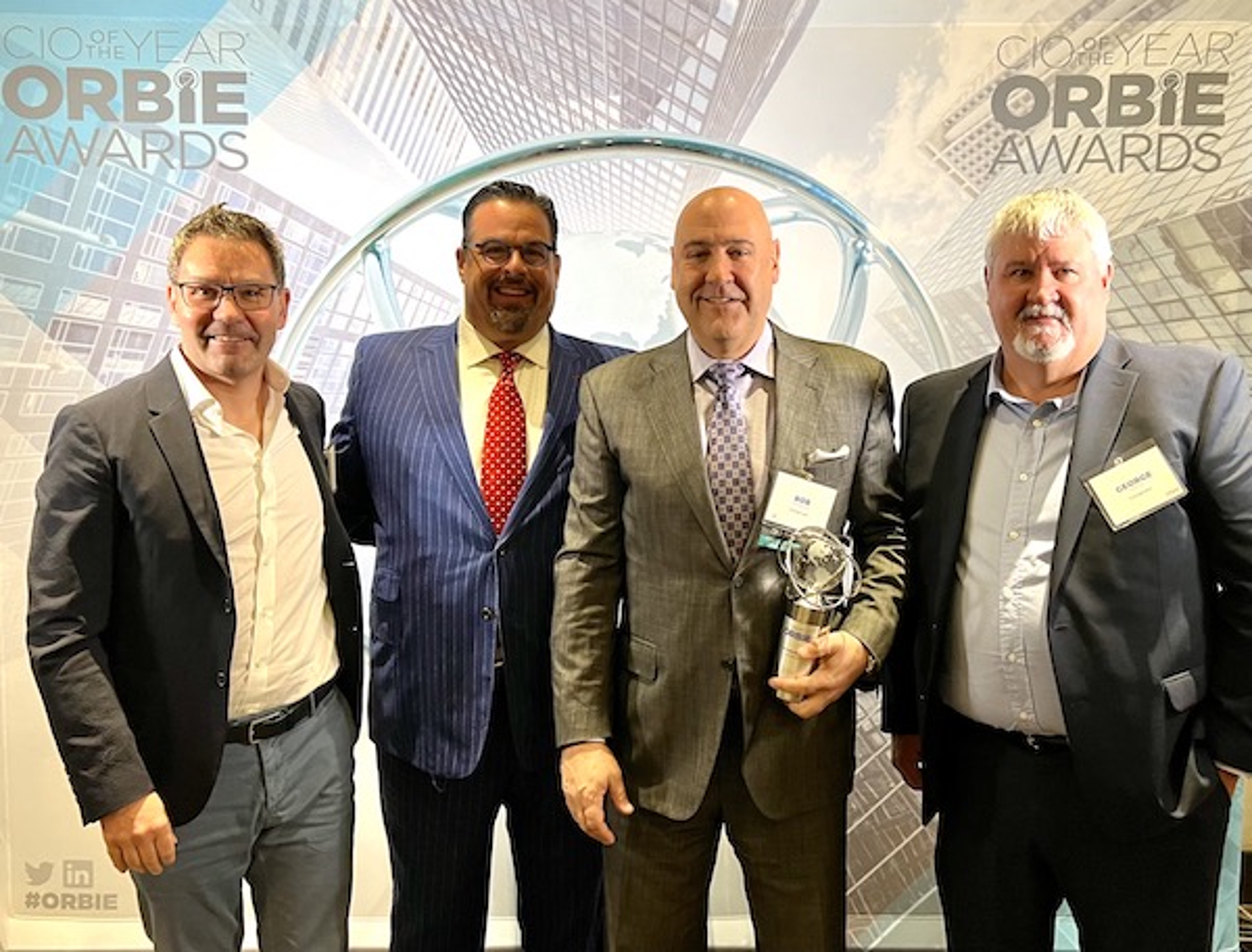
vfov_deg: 53.5
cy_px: 476
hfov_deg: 67.0
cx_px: 626
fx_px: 945
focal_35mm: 26
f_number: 1.5
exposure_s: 1/60
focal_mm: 5.7
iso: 160
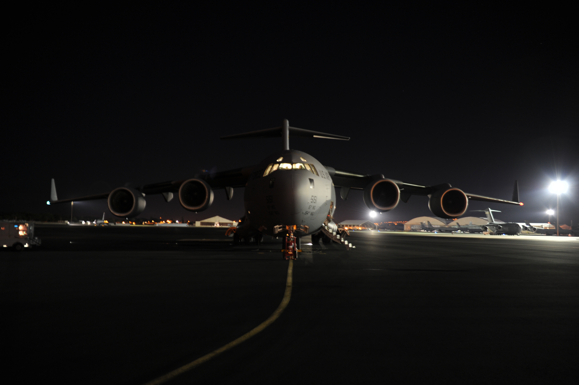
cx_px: 290
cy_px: 192
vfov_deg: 37.8
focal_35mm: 35
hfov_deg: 54.5
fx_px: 563
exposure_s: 1/3
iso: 640
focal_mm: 35
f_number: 2.8
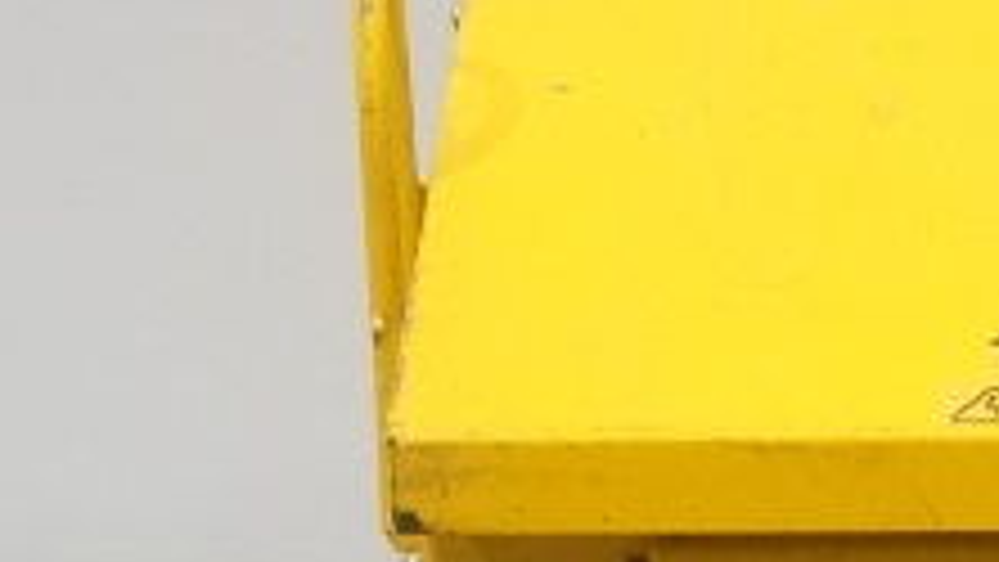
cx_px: 1143
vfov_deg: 6.8
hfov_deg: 12.1
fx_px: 4610
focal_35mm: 174
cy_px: 1126
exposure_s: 1/60
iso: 2500
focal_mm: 24
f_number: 4.5
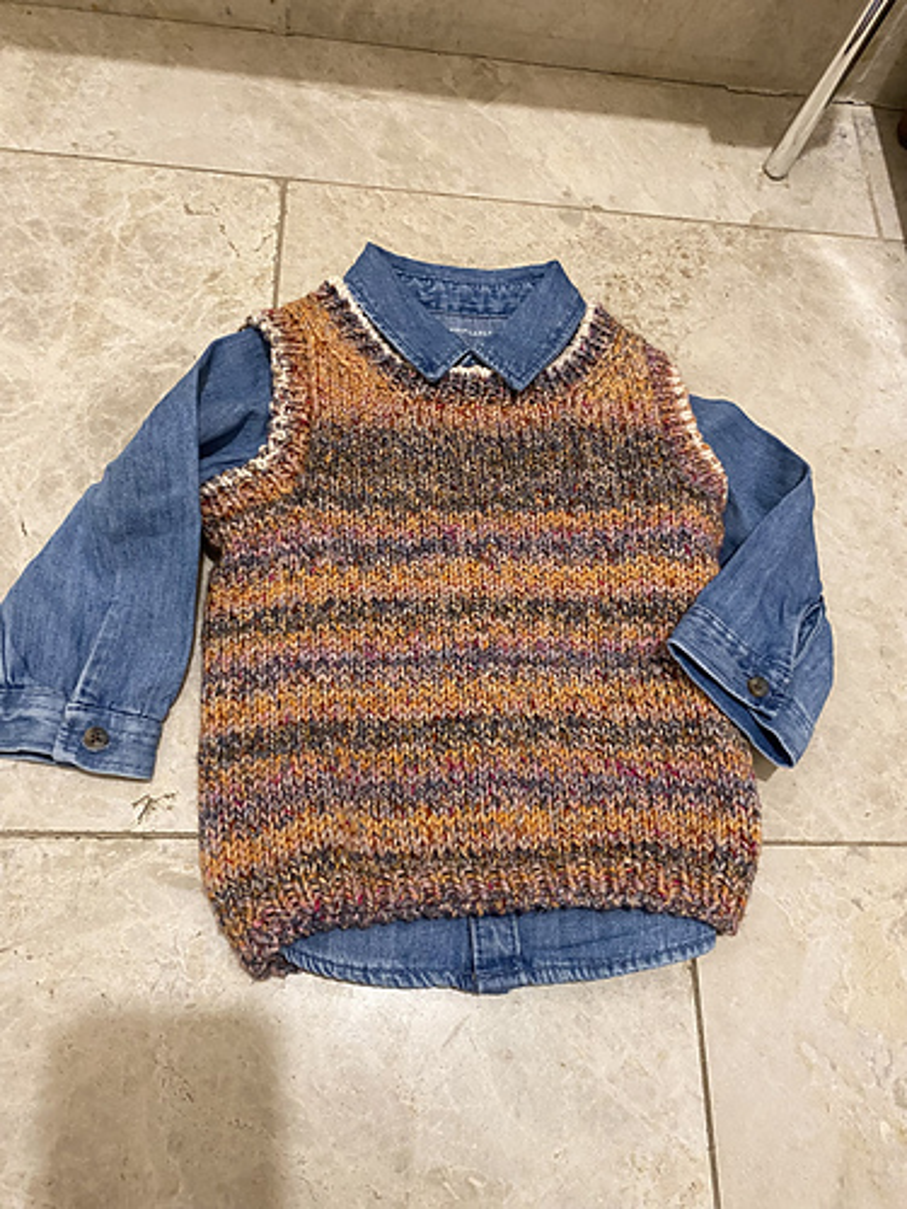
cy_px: 604
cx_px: 454
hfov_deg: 53.1
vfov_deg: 67.3
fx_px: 908
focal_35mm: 26
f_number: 1.8
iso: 500
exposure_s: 1/33
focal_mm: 4.25
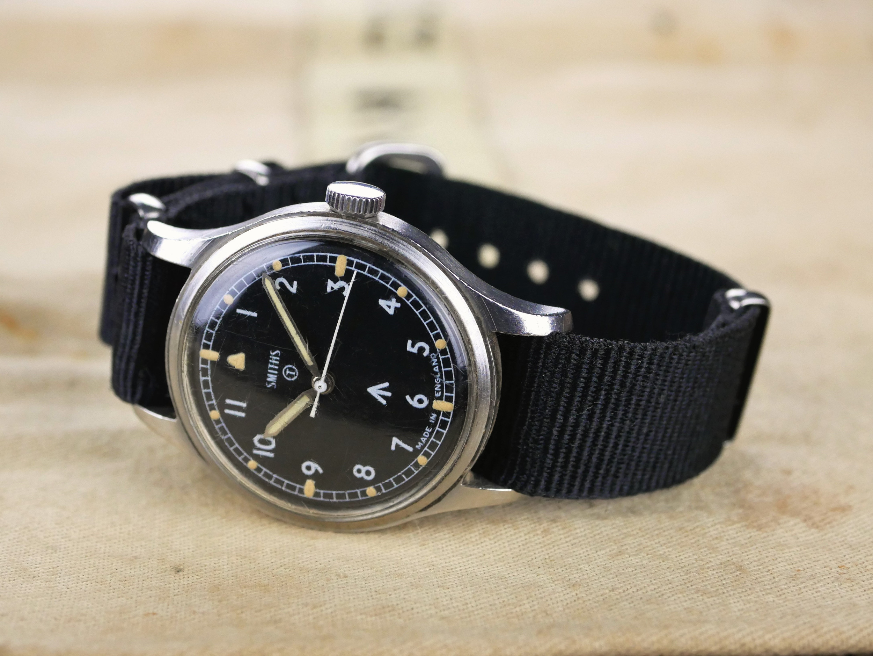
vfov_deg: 24.4
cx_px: 436
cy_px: 328
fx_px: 1514
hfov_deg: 32.2
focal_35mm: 60
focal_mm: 30
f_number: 4.5
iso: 1600
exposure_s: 1/500
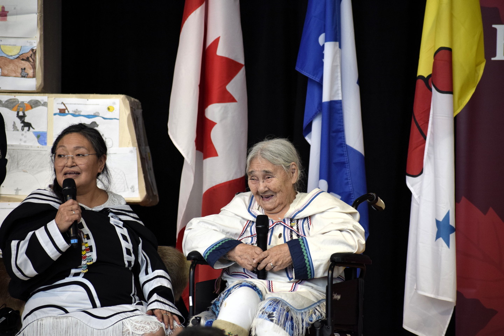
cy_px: 168
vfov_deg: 5.6
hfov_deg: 8.3
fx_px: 3465
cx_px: 252
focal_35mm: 248
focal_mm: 165
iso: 800
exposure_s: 1/500
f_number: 5
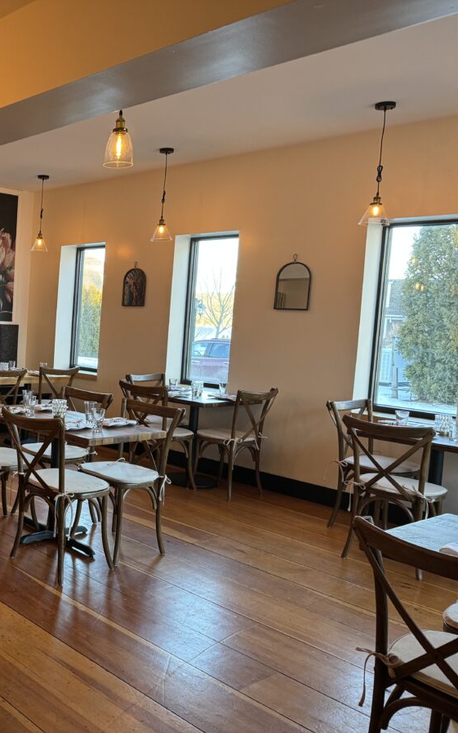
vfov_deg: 56.7
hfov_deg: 33.6
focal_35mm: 34
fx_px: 679
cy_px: 366
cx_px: -16
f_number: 1.78
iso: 200
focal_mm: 6.86
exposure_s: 1/60
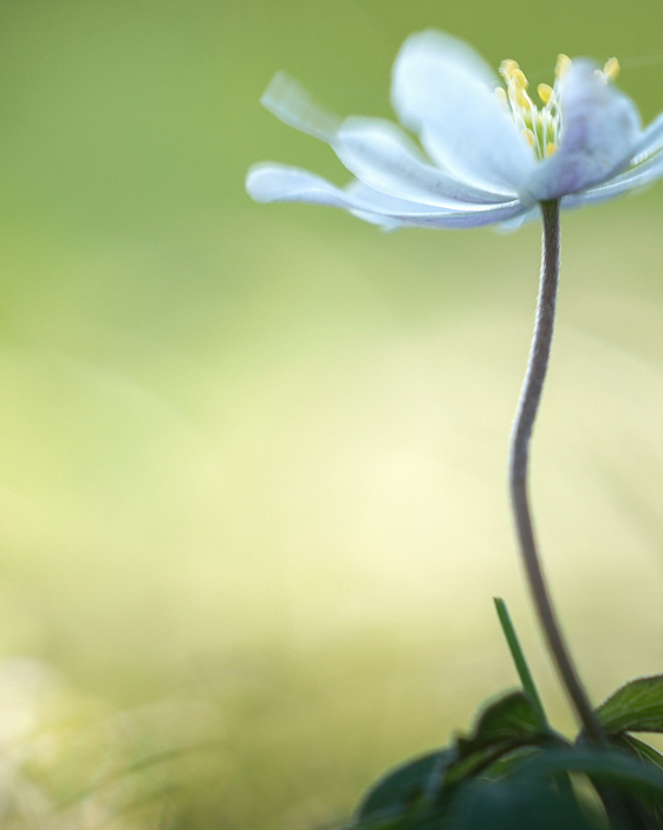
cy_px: 359
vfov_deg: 2.3
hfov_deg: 1.8
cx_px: 202
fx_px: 20789
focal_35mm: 847
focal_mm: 391
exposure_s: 1/40
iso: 125
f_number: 5.6
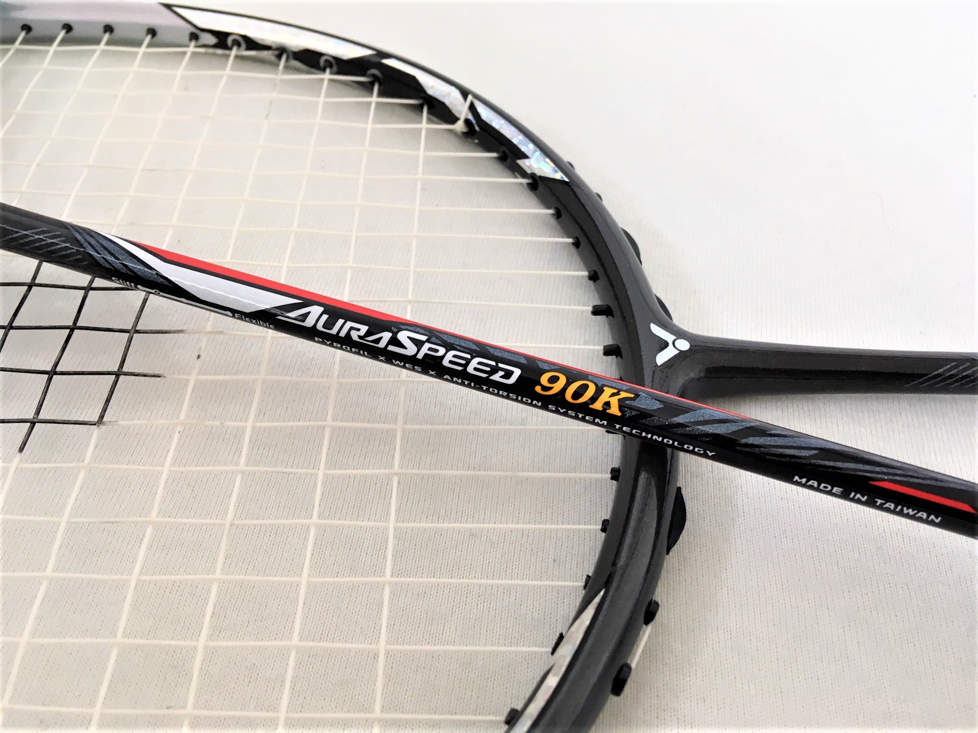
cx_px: 489
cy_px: 366
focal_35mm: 29
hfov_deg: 61.7
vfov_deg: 48.2
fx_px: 819
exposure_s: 1/33
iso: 64
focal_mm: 4.15
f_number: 2.2
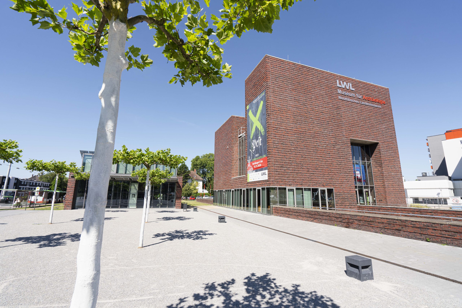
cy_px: 154
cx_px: 231
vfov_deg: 73.8
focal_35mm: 16
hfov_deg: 96.7
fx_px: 205
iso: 125
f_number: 8
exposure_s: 1/320
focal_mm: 16
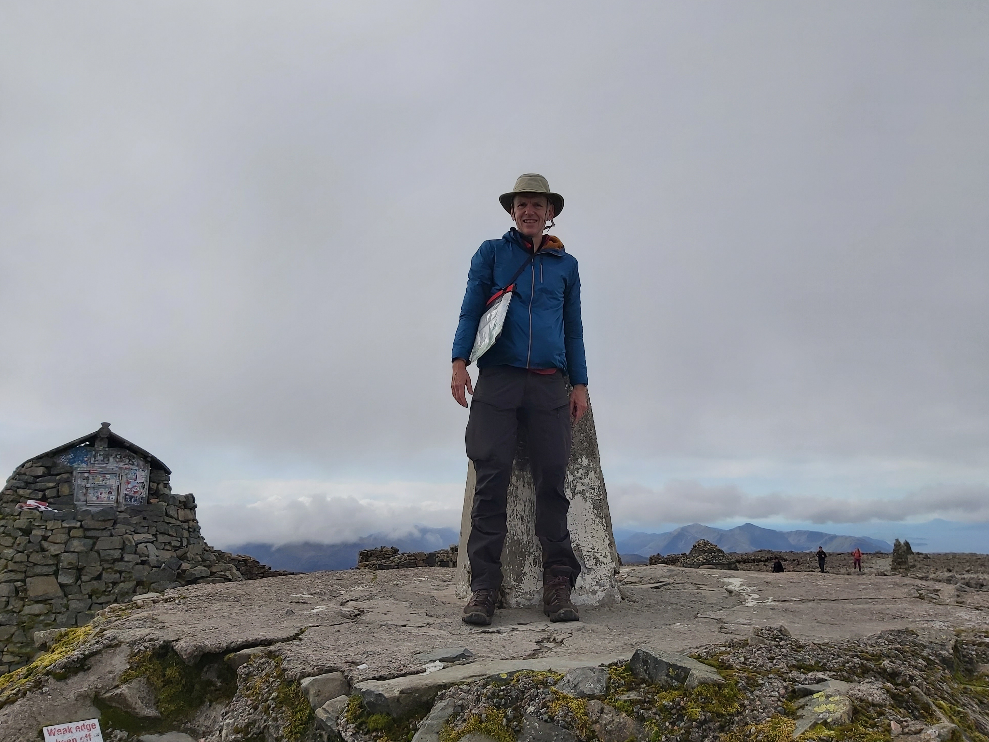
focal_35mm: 27
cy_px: 378
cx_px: 495
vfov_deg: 51.3
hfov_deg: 65.3
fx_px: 771
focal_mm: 3.92
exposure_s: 1/3810
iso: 64
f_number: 1.7
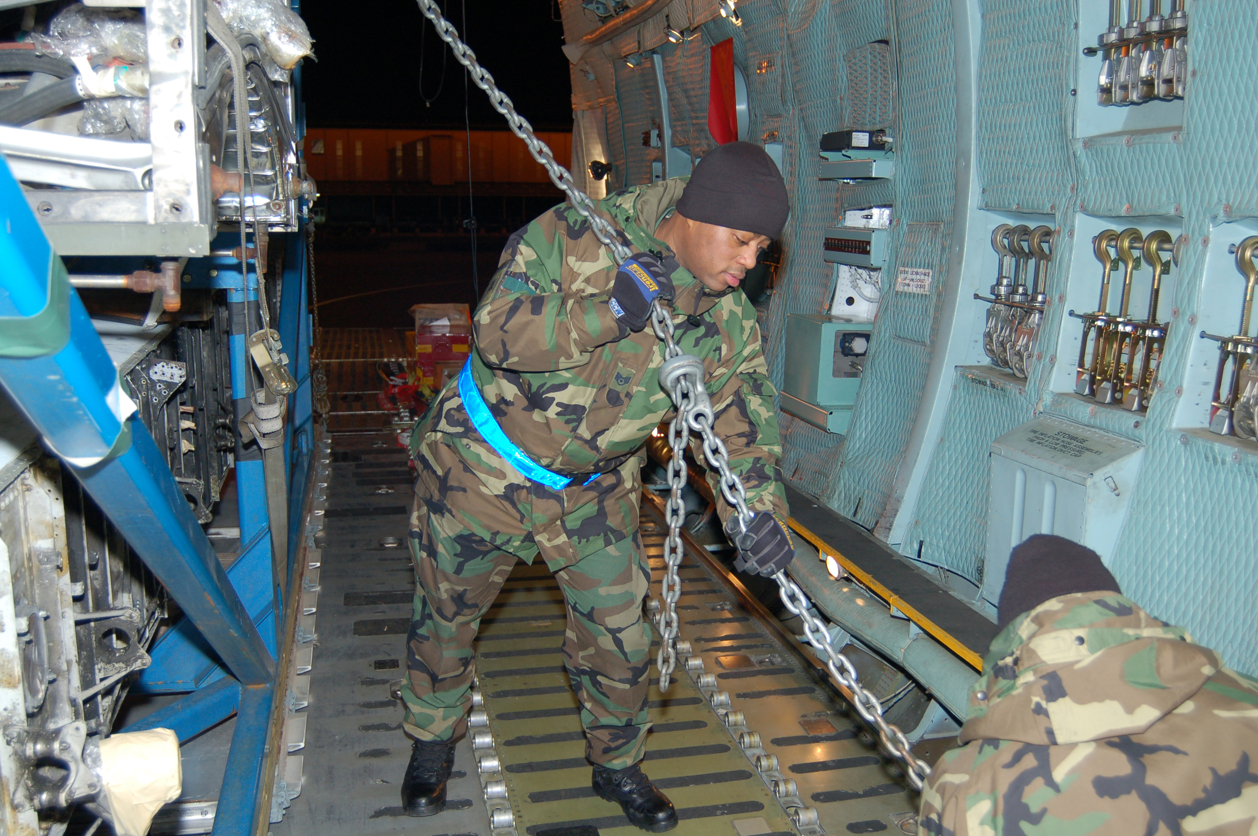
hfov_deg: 59.5
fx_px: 1100
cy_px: 418
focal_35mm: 32
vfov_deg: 41.6
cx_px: 629
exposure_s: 1/60
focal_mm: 21
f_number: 4
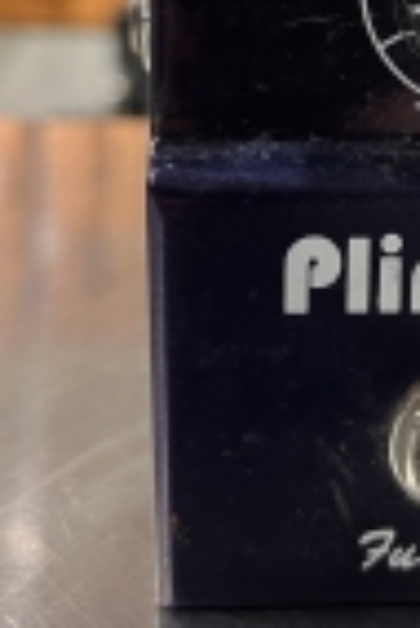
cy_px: 119
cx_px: 482
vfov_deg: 26.1
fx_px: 1327
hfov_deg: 17.3
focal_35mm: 76
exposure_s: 1/41
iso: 100
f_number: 1.6
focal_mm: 5.1
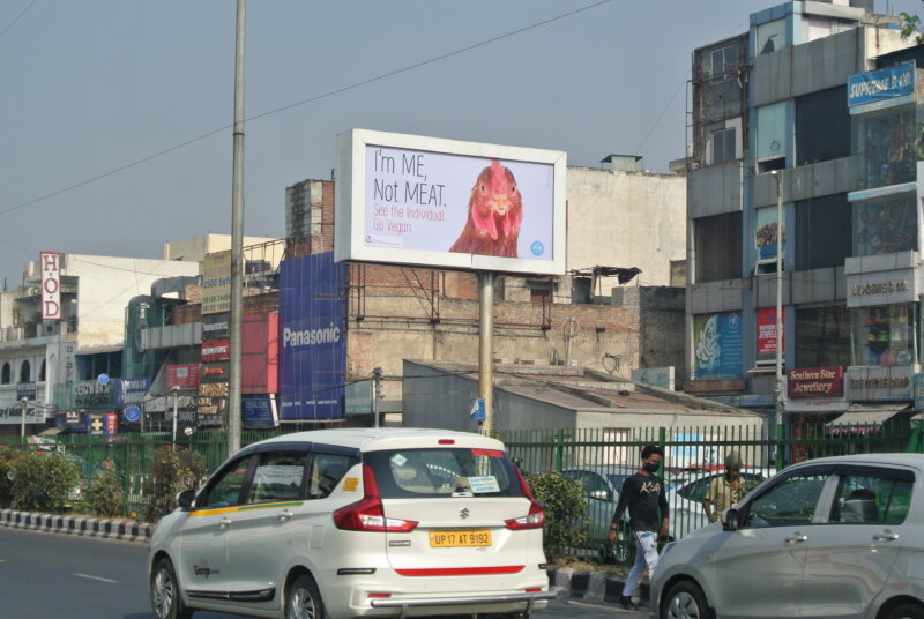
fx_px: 2082
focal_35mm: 81
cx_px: 462
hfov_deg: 25.0
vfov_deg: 16.9
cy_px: 310
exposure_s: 1/640
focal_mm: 30
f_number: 5.6
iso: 100
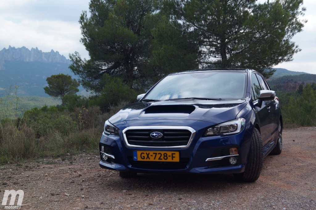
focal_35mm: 45
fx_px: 395
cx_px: 158
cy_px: 105
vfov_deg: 29.8
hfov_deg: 43.6
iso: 100
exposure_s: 1/100
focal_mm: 30
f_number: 6.3
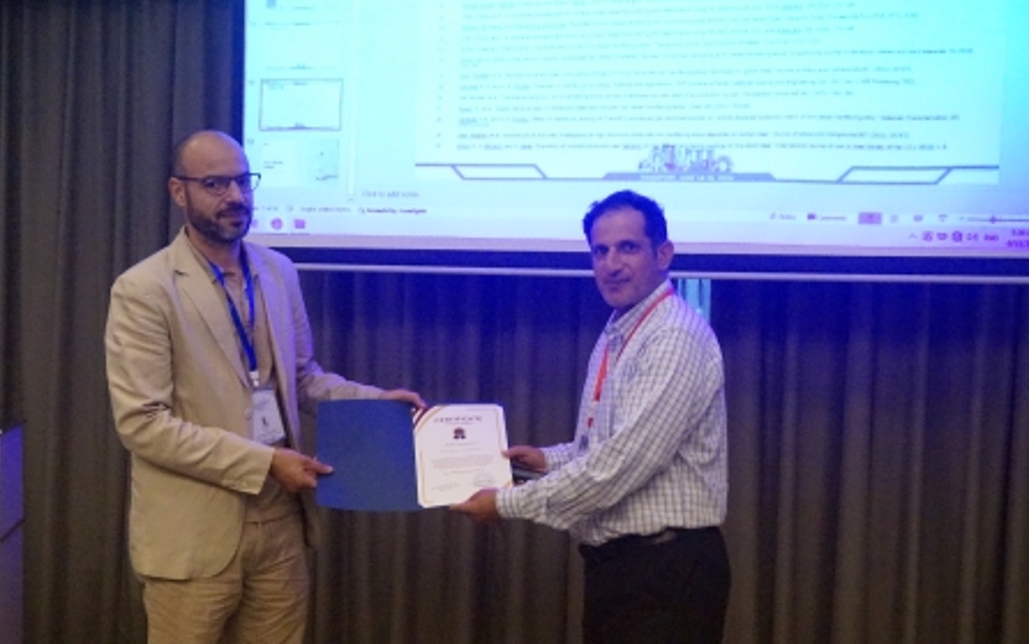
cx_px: 466
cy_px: 368
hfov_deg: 41.8
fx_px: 1346
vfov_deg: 26.9
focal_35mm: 48
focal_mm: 28
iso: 10000
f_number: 4.5
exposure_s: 1/320
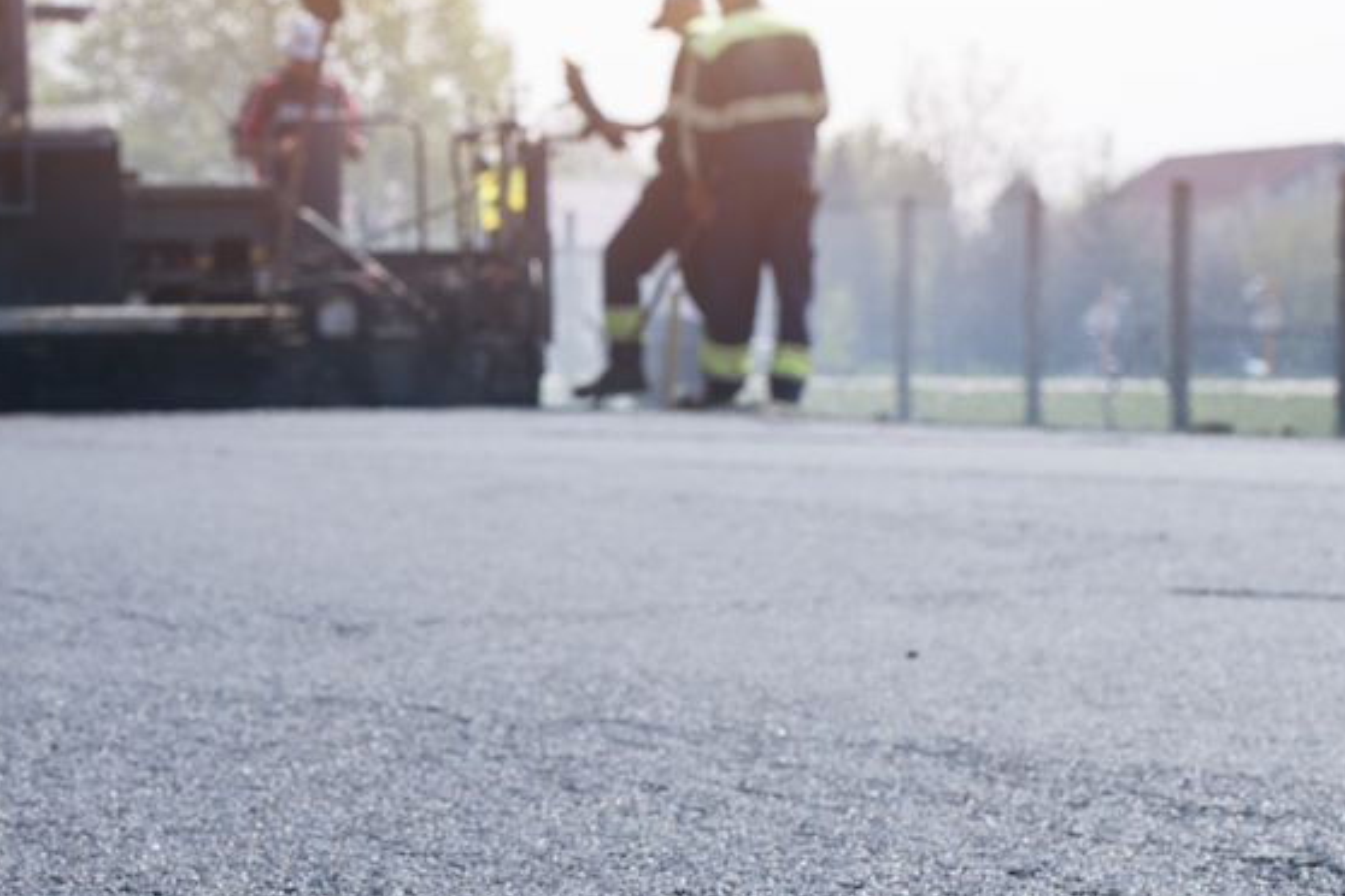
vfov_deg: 10.4
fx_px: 4931
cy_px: 593
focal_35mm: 132
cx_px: 369
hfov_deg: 15.5
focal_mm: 50
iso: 400
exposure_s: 1/800
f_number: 10
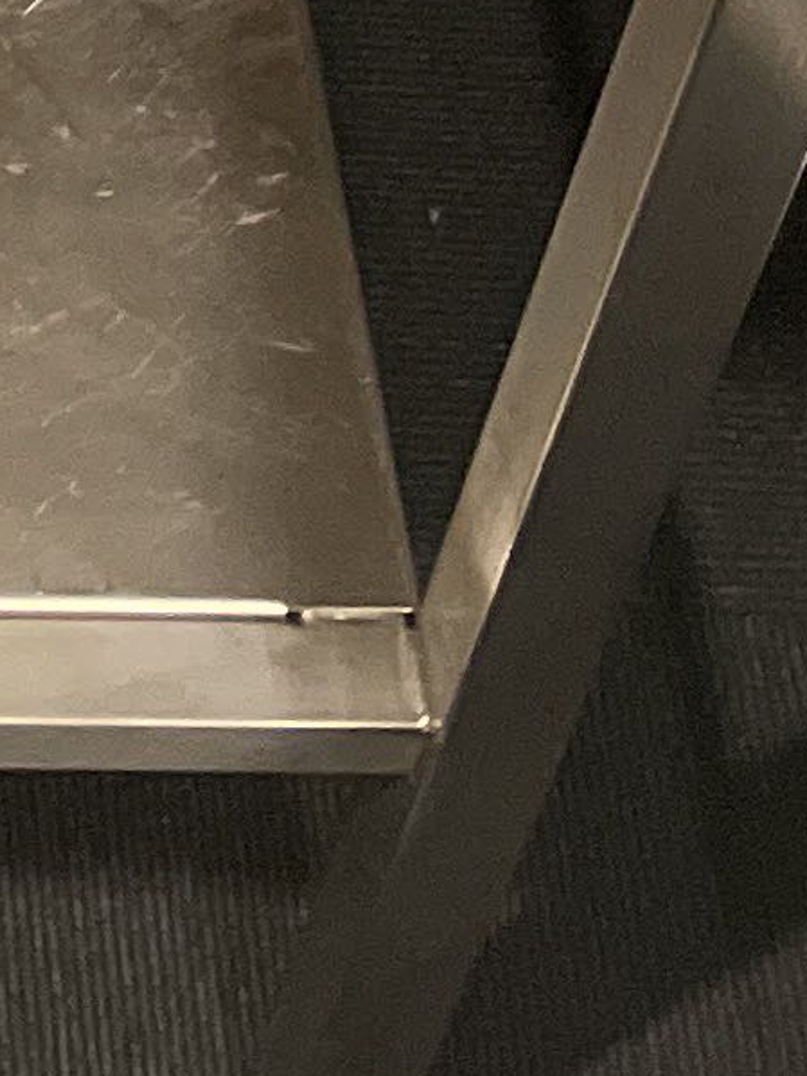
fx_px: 5442
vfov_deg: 9.8
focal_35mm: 175
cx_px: -1008
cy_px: -1633
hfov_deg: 8.0
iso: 500
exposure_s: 1/50
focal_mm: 4.2
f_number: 1.6
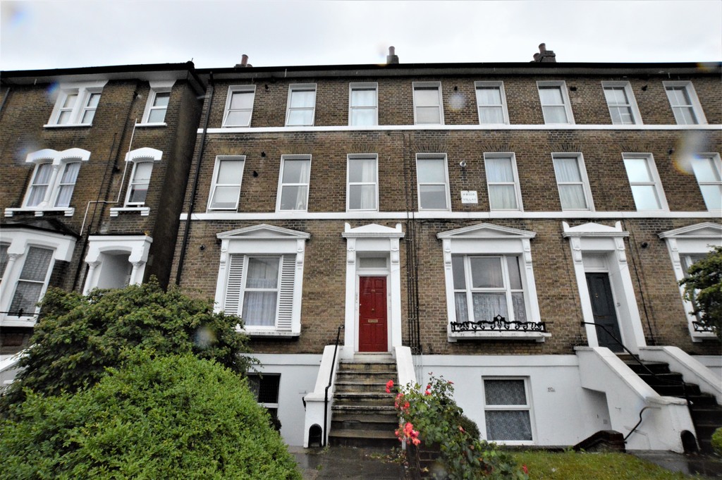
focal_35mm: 15
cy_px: 240
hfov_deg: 100.4
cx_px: 361
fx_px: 301
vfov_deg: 77.2
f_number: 11
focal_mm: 10
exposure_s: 1/500
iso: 3200
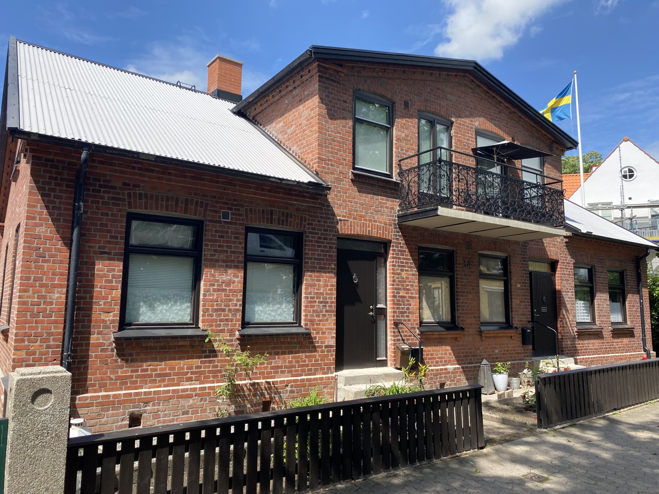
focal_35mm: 26
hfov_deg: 67.3
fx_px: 495
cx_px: 330
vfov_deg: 53.1
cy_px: 247
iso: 32
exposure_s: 1/1543
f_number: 1.8
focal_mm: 4.25
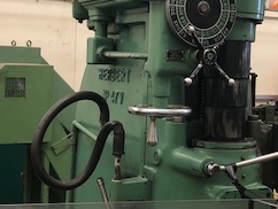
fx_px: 595
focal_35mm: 74
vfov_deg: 19.9
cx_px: 216
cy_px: 75
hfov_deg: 25.9
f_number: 1.8
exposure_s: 1/33
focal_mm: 3.99
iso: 40
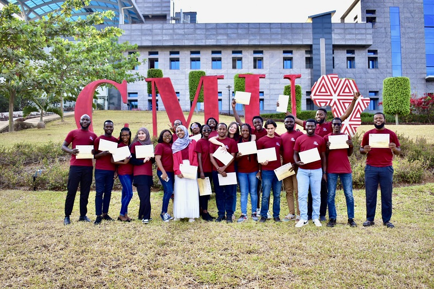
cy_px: 144
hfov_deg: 57.2
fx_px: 398
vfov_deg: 40.0
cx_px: 217
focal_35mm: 33
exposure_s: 1/125
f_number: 4
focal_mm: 22
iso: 200
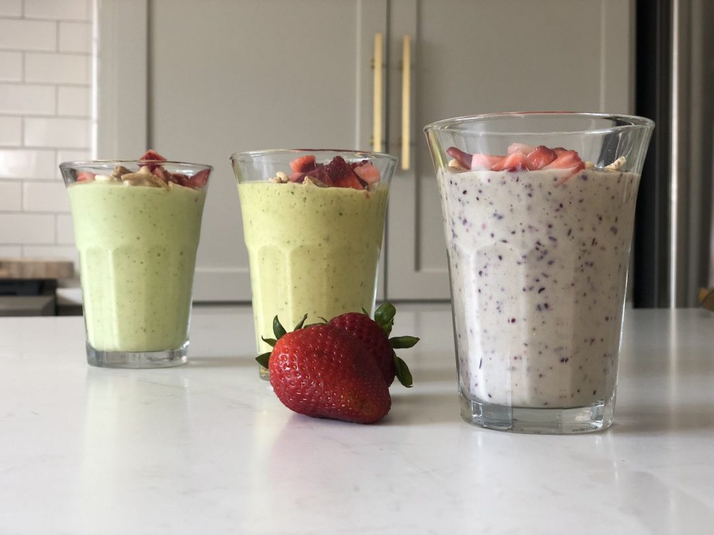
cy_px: 268
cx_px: 357
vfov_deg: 28.0
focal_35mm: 52
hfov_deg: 36.8
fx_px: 1073
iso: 80
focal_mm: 6
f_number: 2.4
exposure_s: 1/40
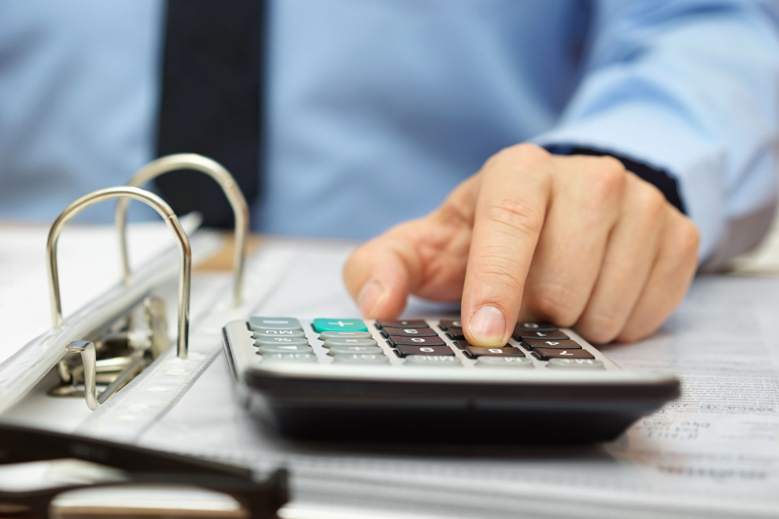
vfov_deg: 17.1
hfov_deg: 25.2
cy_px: 223
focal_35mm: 80
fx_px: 1731
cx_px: 247
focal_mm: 55
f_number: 2.8
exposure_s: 1/30
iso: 200
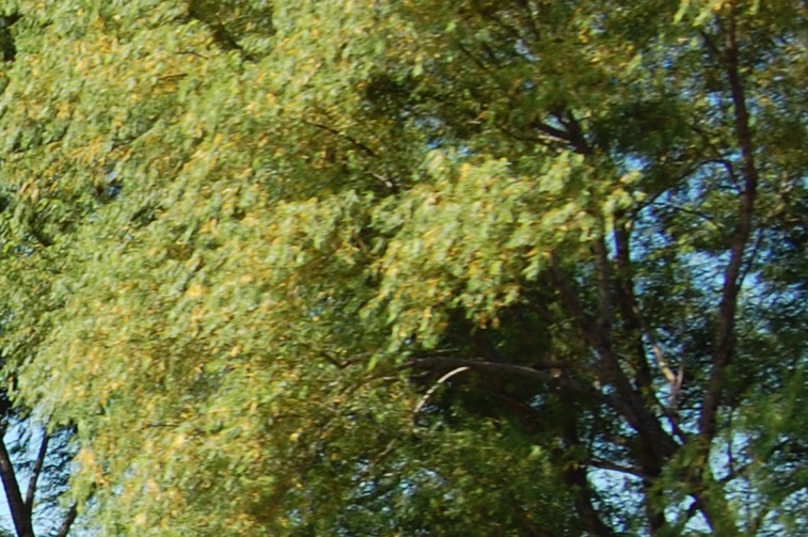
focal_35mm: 143
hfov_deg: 13.5
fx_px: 3206
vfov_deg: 9.5
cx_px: -394
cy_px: 612
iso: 200
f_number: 8
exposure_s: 1/250
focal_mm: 24
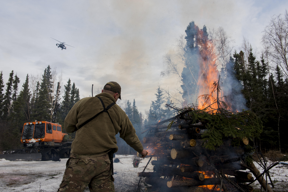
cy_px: 96
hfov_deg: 60.3
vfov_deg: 42.4
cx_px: 144
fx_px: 248
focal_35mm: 31
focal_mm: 31
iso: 125
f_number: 5.6
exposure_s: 1/125
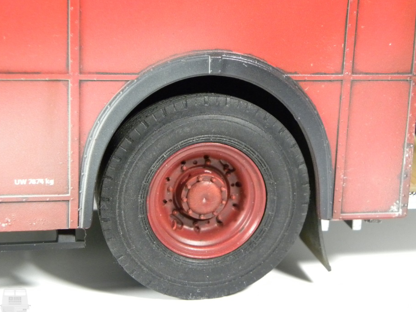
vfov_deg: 17.6
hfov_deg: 23.3
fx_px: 1010
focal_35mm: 84
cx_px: 227
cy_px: 162
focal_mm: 13.4
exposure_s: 1/46
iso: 400
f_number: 4
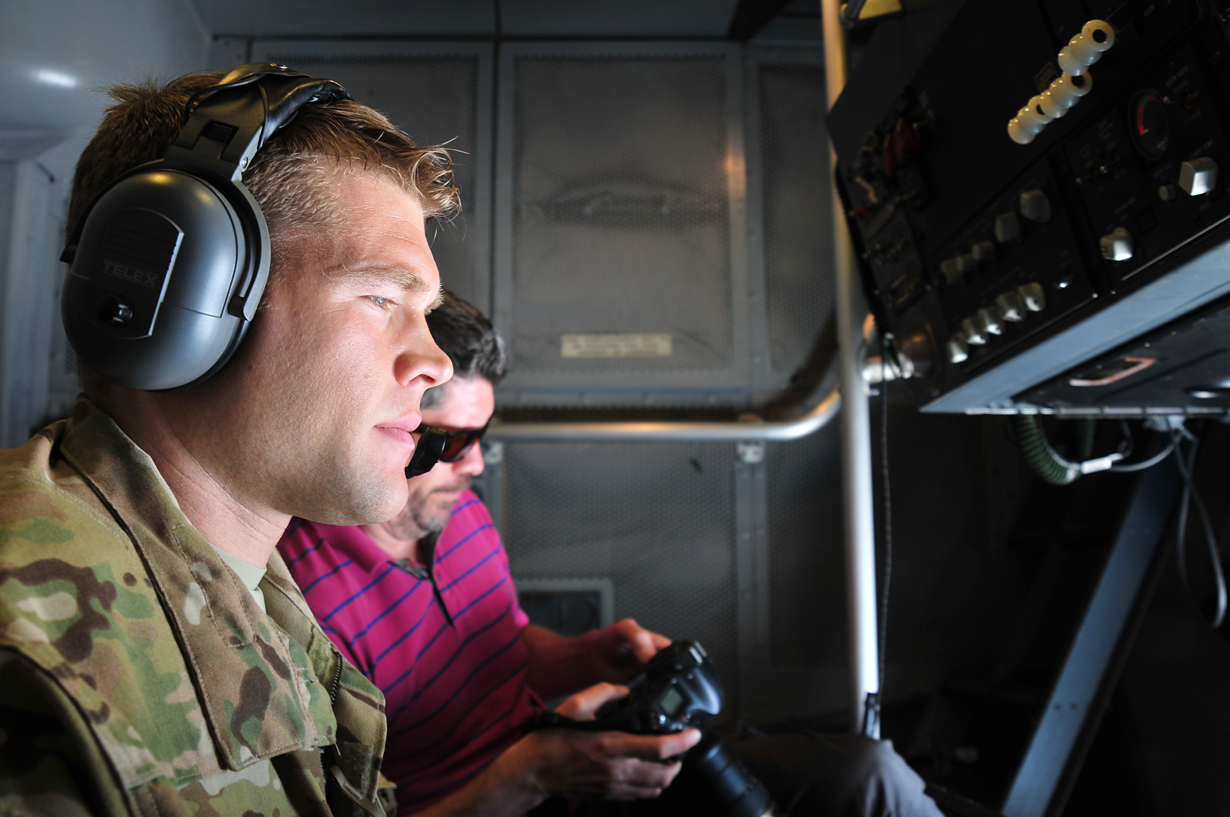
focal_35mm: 36
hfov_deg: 53.2
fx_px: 1228
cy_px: 408
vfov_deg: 36.8
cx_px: 615
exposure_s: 1/15
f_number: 5
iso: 100
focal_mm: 24
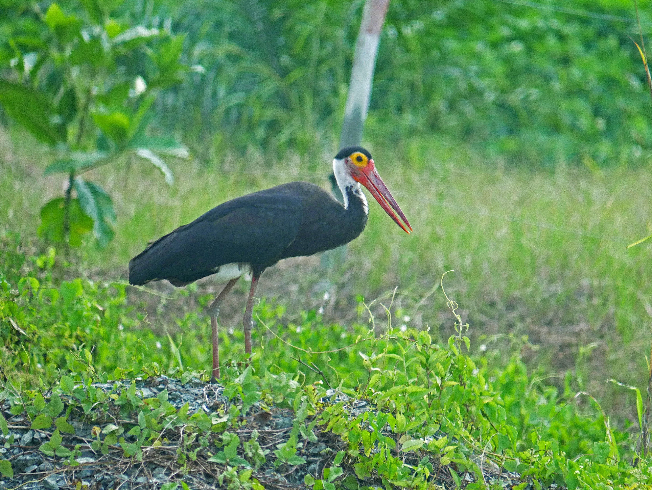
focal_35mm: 378
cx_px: 326
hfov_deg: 5.2
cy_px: 245
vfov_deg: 3.9
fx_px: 7123
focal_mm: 189
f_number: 5.6
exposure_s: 1/400
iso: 500
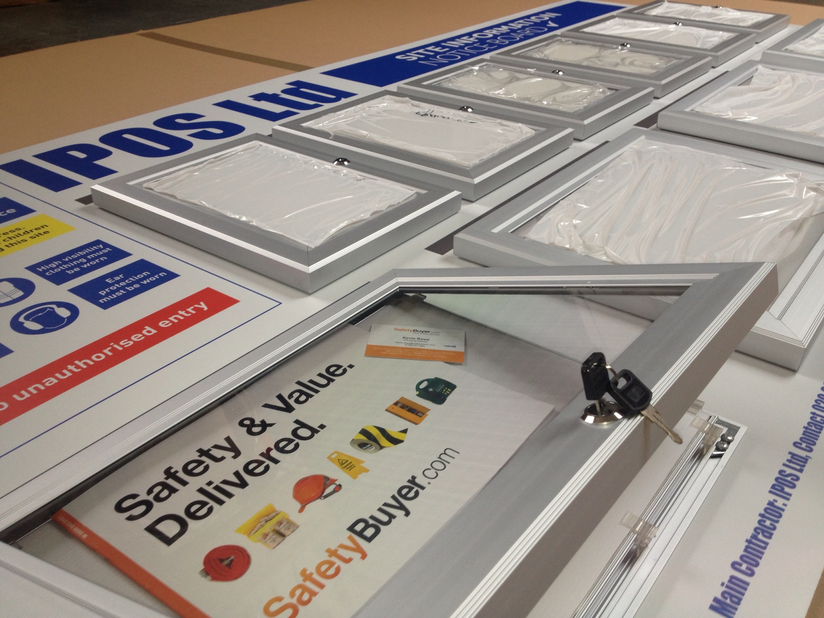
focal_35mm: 35
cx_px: 412
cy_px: 309
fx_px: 833
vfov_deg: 40.7
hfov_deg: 52.6
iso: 50
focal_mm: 4.28
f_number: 2.4
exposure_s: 1/48
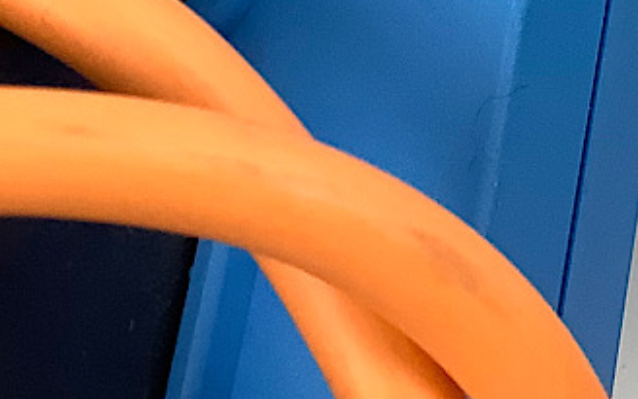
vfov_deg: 10.0
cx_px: 822
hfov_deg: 16.6
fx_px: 2069
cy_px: -467
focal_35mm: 119
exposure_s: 1/50
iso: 80
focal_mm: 3.3
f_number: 2.4
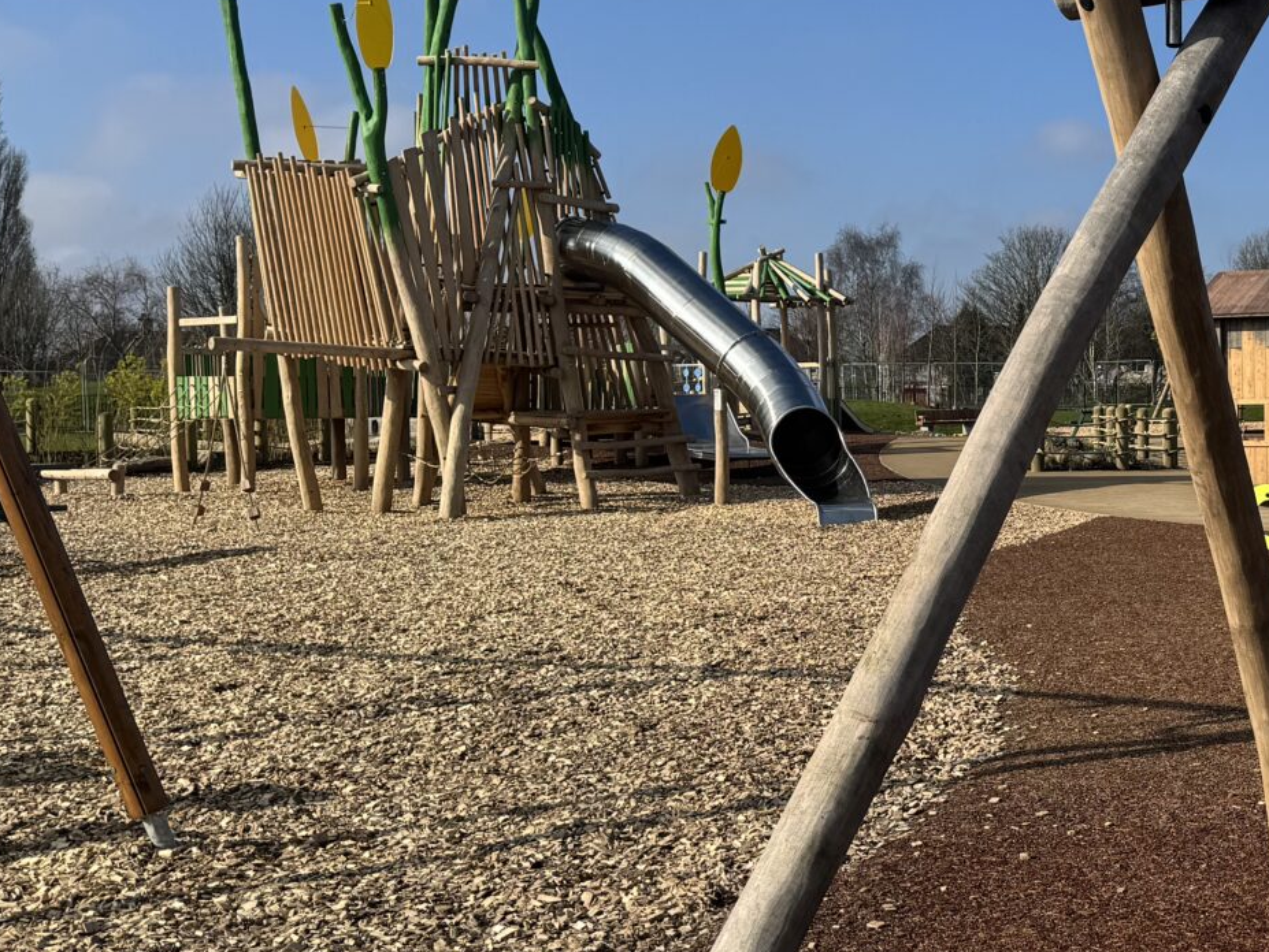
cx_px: 1307
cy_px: 440
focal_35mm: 53
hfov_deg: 32.8
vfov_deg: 27.5
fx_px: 1944
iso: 80
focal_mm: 6.86
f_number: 1.78
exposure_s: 1/4608
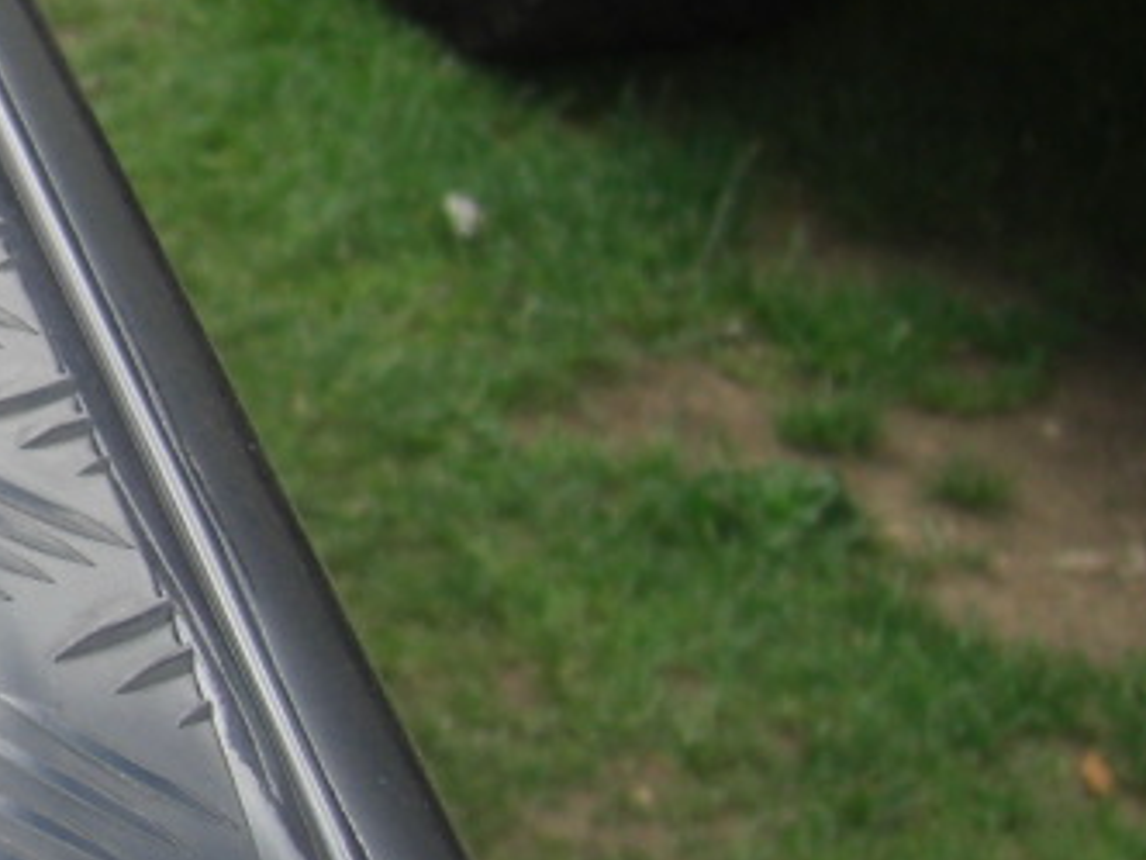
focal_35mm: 183
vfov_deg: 8.1
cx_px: -1232
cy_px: 204
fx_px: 6058
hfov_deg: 9.9
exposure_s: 1/320
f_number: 2.8
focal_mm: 7.9
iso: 80
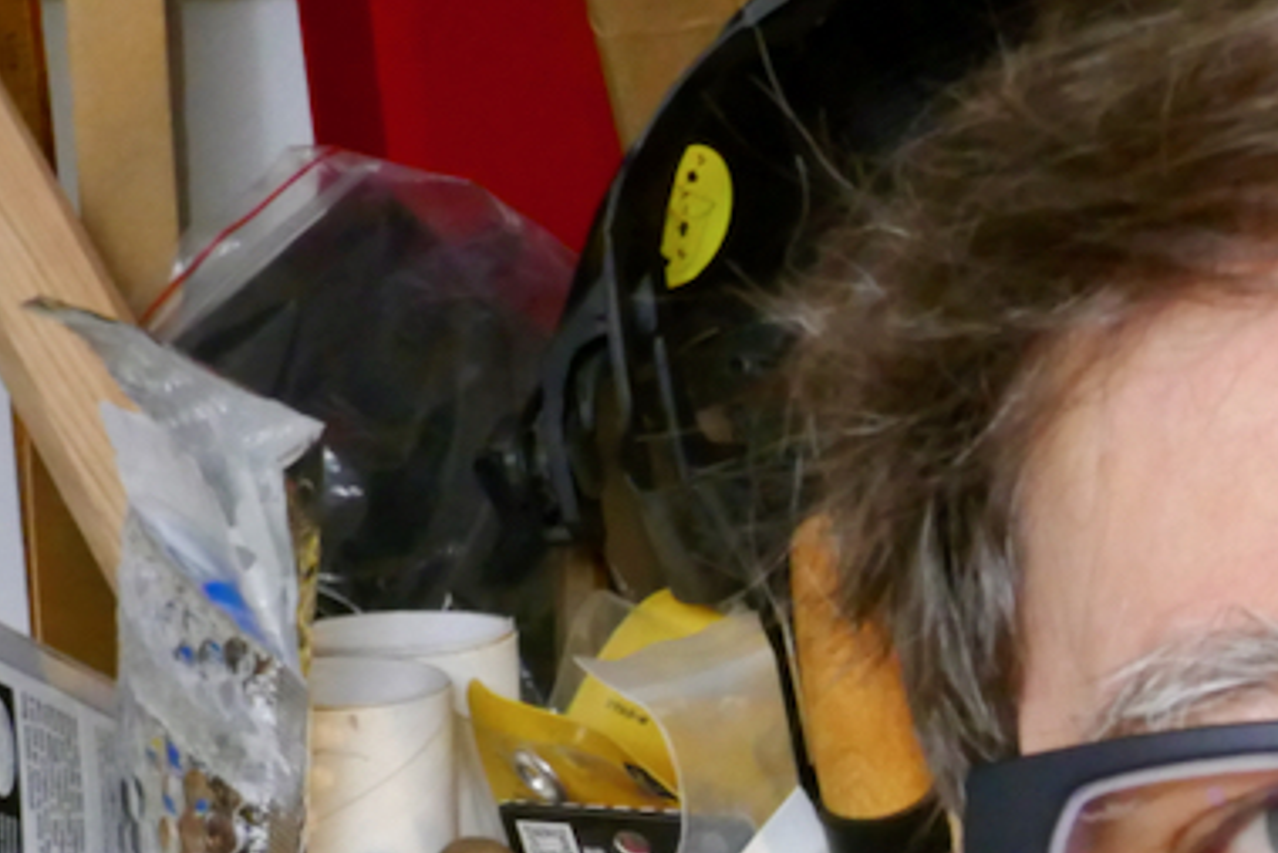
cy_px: 1022
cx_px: 1649
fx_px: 4723
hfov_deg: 14.8
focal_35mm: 133
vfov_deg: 10.2
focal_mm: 15.1
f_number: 8
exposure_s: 1/20
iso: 1600
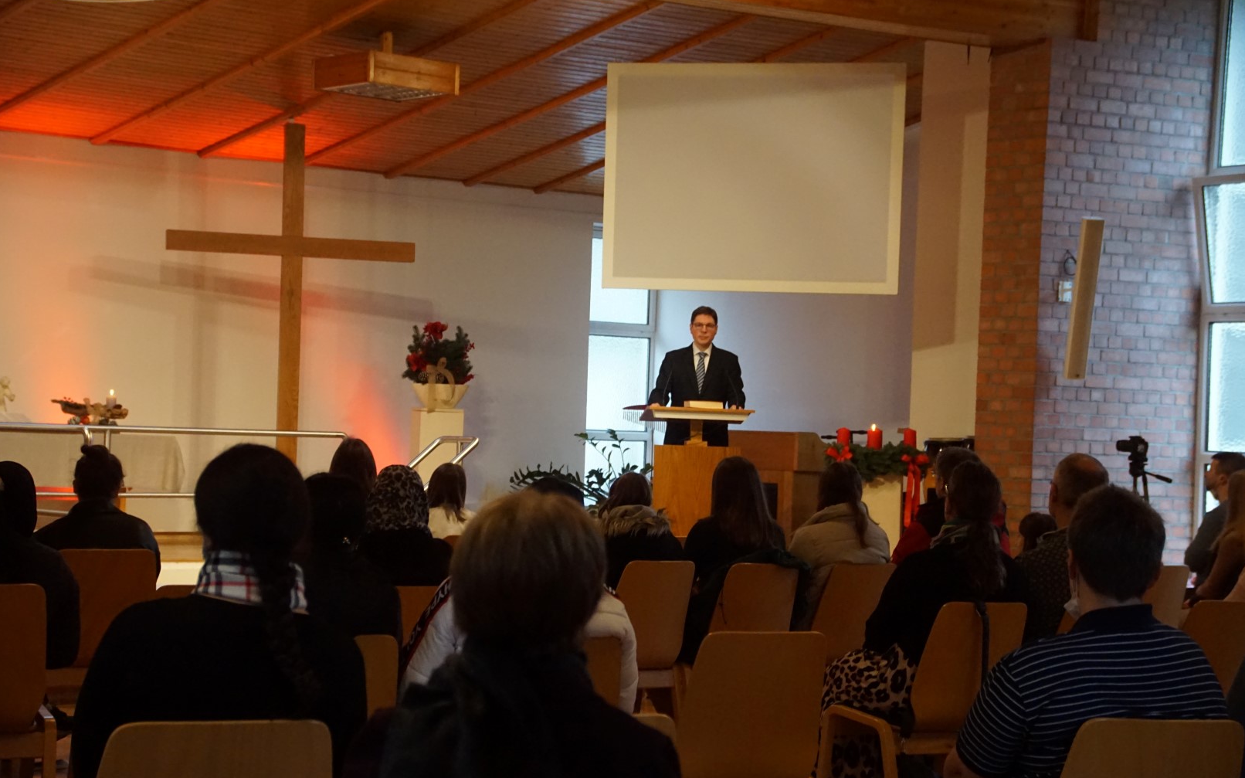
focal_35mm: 85
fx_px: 2867
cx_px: 621
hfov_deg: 24.5
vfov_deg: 15.4
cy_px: 410
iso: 3200
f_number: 5
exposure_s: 1/160
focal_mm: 55
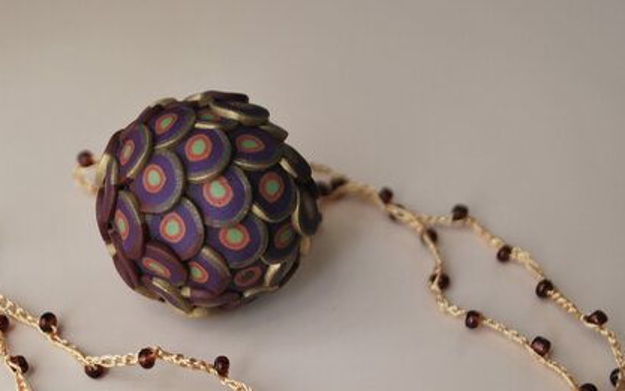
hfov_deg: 33.2
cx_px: 207
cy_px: 268
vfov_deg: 21.2
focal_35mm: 61
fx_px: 1039
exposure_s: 1/100
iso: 200
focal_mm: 26
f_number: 5
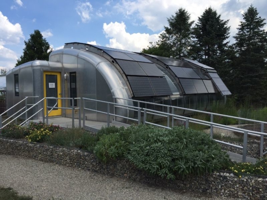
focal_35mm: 29
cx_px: 134
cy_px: 100
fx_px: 224
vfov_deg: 48.2
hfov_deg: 61.7
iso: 32
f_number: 2.2
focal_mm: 4.15
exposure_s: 1/1364
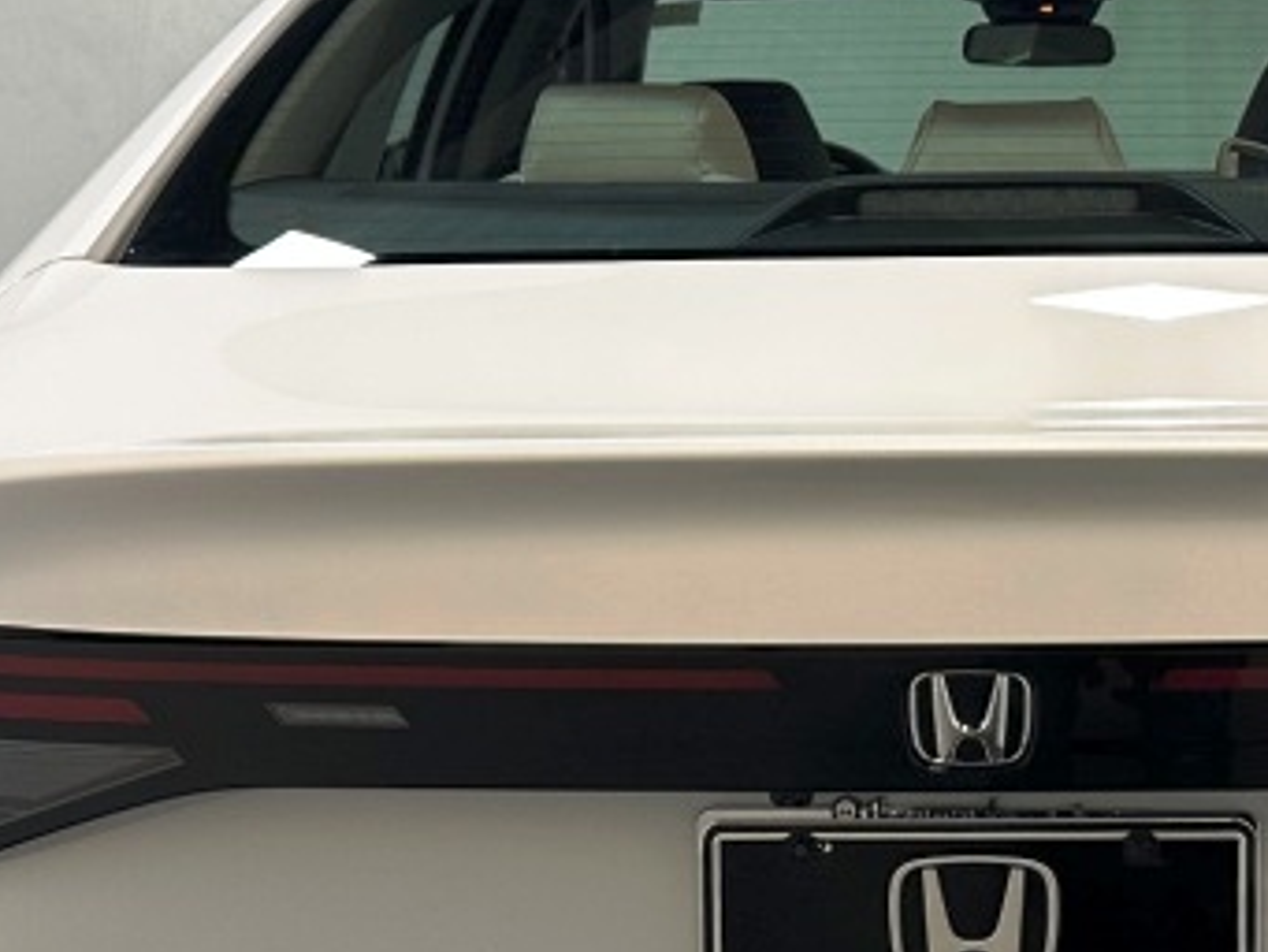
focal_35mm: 72
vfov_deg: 20.1
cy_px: 848
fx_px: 2638
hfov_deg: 26.6
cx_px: 974
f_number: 1.78
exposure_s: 1/60
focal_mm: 6.86
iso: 160
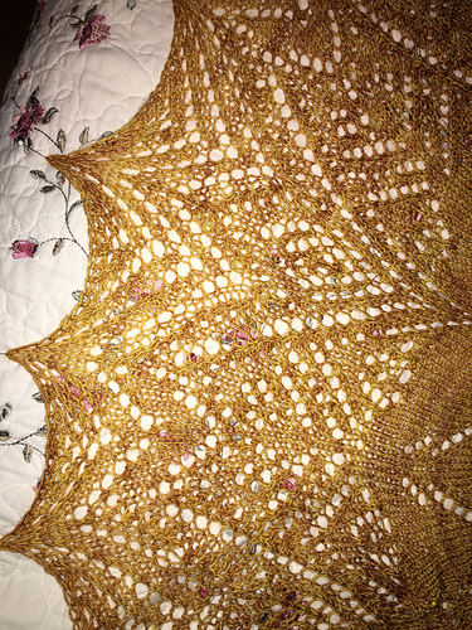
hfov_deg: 48.2
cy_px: 315
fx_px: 527
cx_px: 236
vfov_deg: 61.7
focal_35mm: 29
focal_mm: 4.15
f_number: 2.2
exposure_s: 1/30
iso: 25
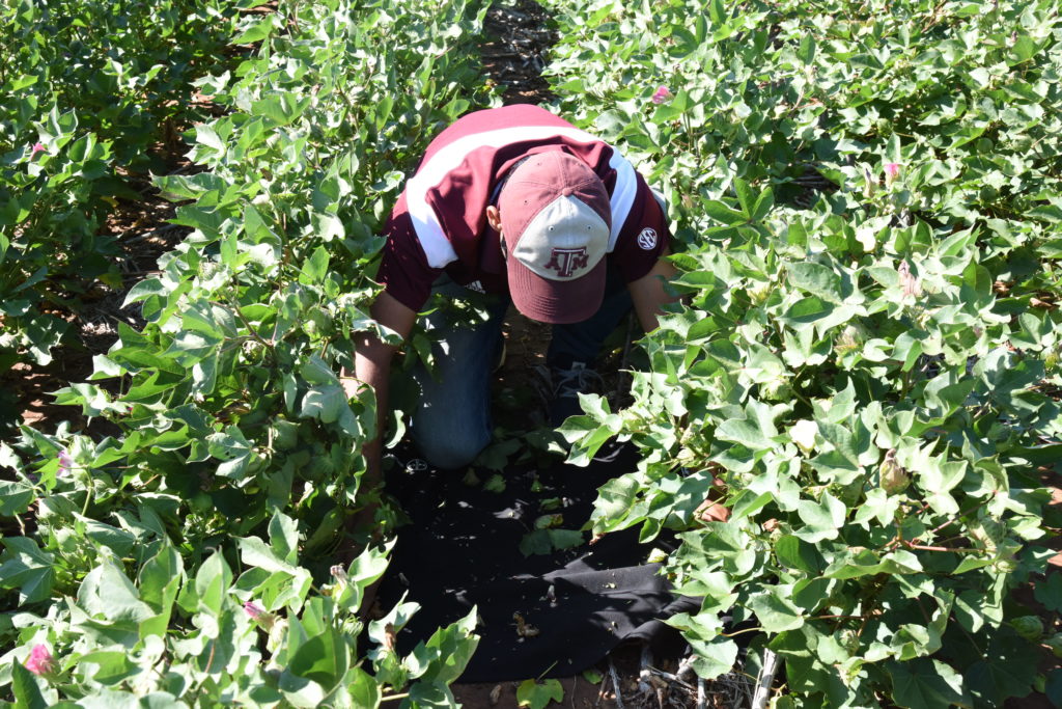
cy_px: 354
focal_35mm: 50
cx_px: 531
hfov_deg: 39.6
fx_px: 1475
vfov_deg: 27.0
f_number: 11
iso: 2000
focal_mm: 50
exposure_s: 1/500
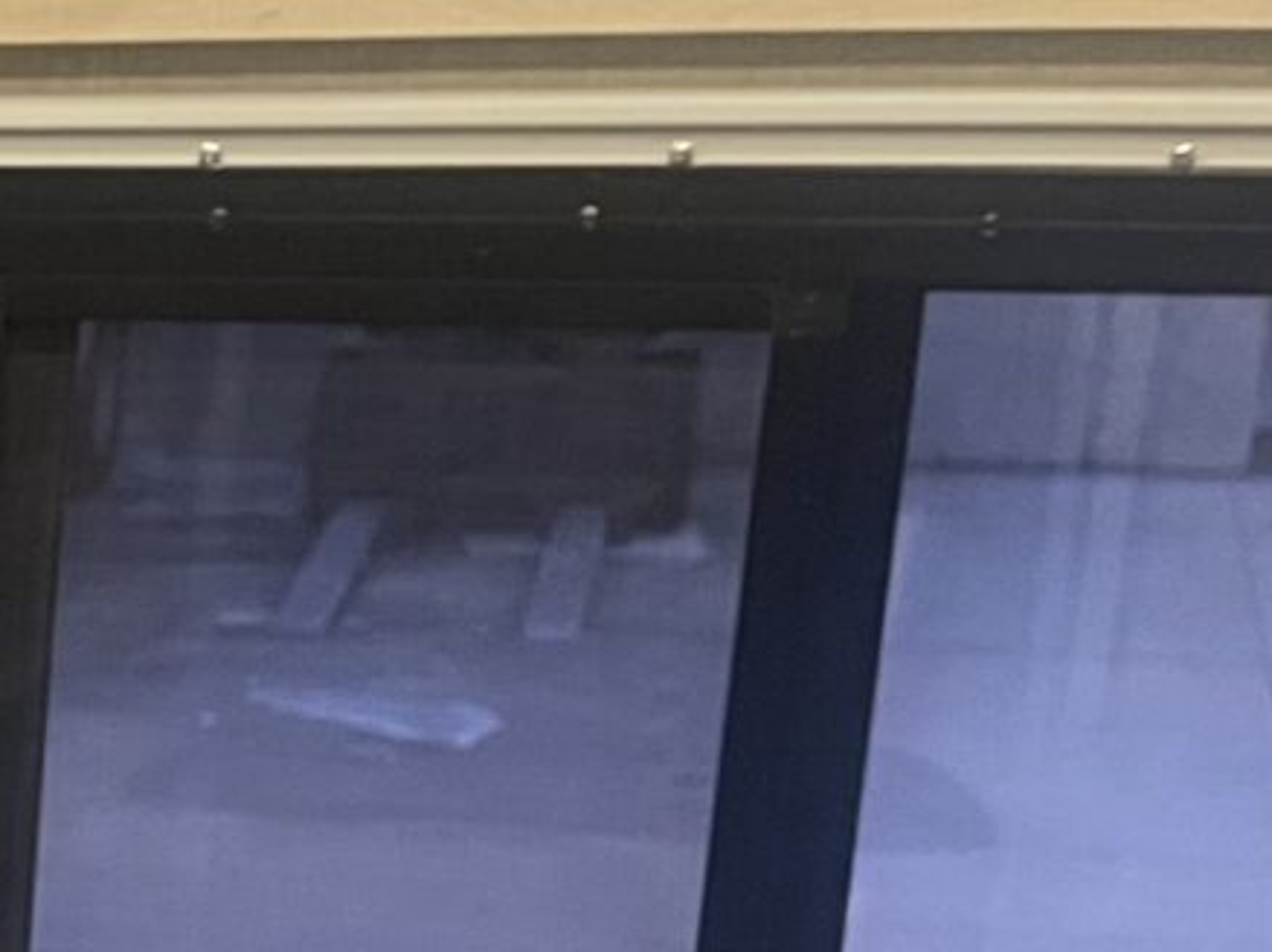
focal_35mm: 117
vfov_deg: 12.4
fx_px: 4297
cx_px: -1626
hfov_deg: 13.3
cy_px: 1115
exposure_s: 1/60
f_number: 1.6
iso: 500
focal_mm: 5.1
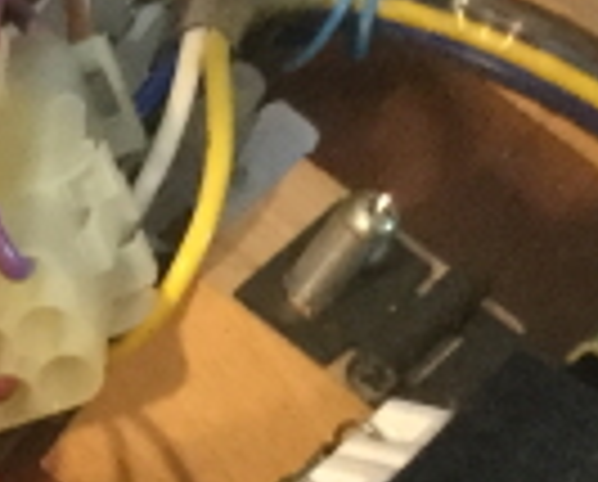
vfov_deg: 7.9
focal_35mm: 185
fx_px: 3281
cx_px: -1007
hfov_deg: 9.0
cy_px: 1050
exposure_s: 1/33
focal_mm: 3.3
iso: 200
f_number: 2.4
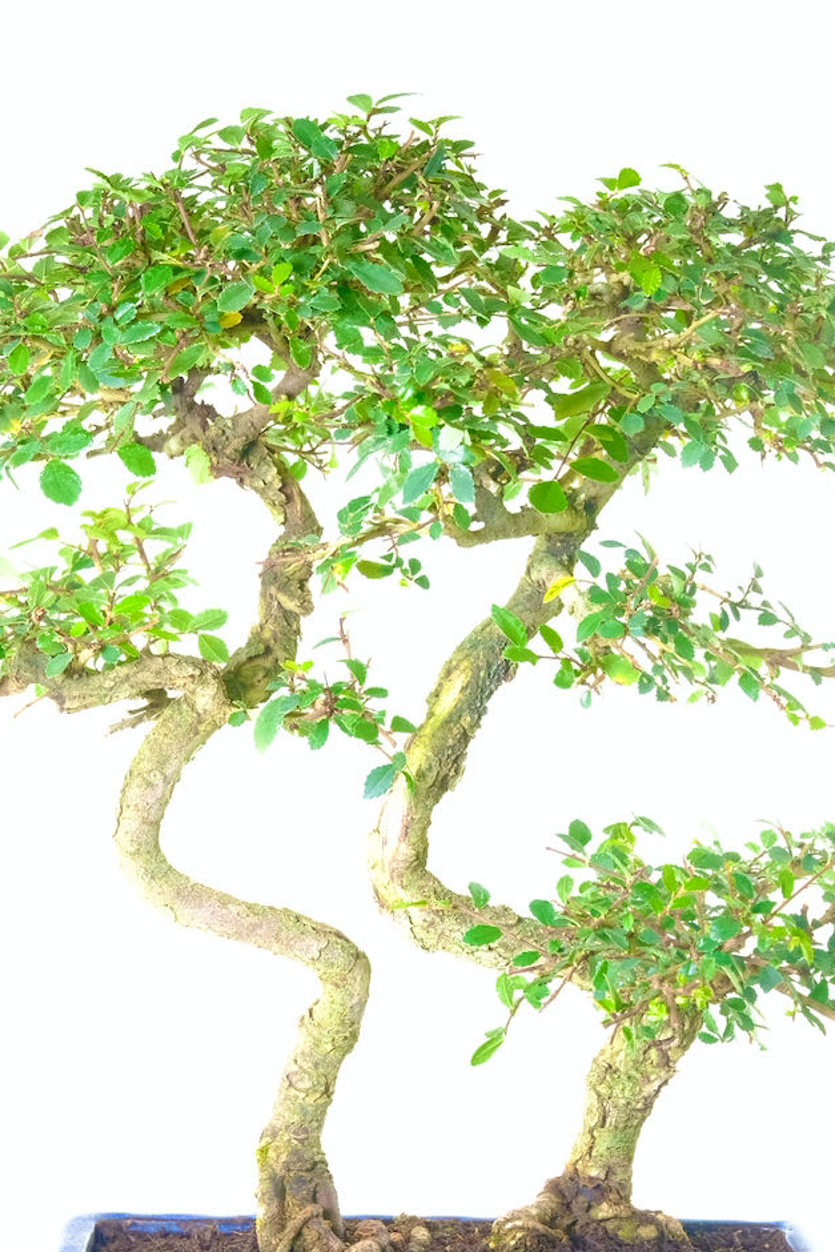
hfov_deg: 12.1
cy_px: 824
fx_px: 3930
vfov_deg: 18.1
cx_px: 489
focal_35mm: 113
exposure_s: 1/13
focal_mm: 55
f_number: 11
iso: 1600
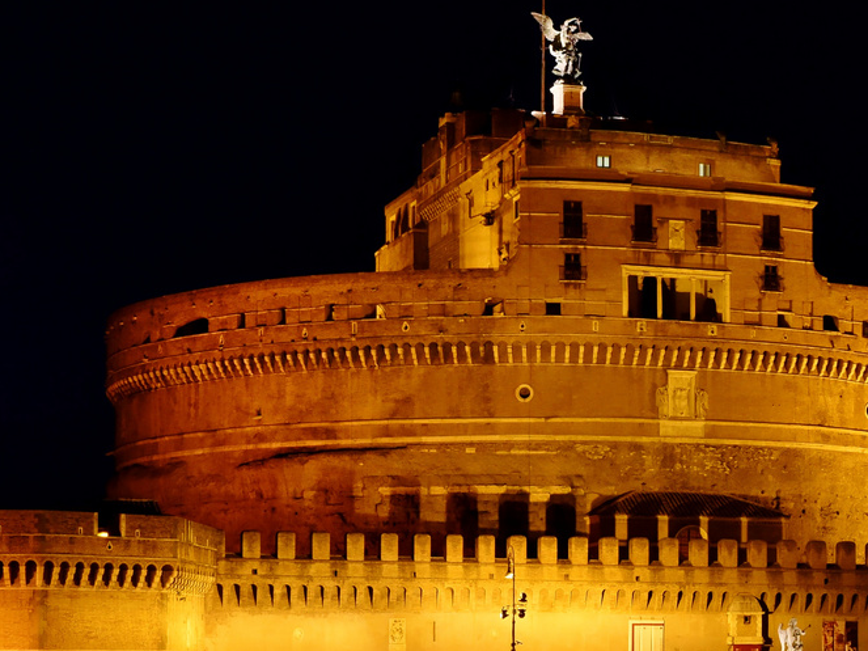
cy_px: 587
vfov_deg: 13.6
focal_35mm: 108
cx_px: 753
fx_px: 2708
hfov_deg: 18.0
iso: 800
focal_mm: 46
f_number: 16
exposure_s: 2
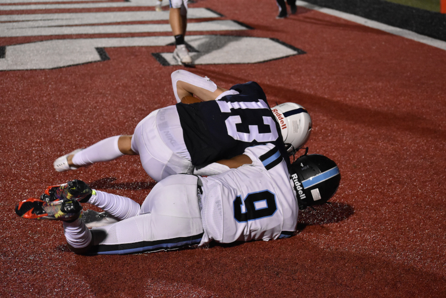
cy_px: 149
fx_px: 1301
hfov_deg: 19.5
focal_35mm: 105
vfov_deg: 13.0
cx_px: 223
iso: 3200
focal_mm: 70
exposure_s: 1/320
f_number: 5.6
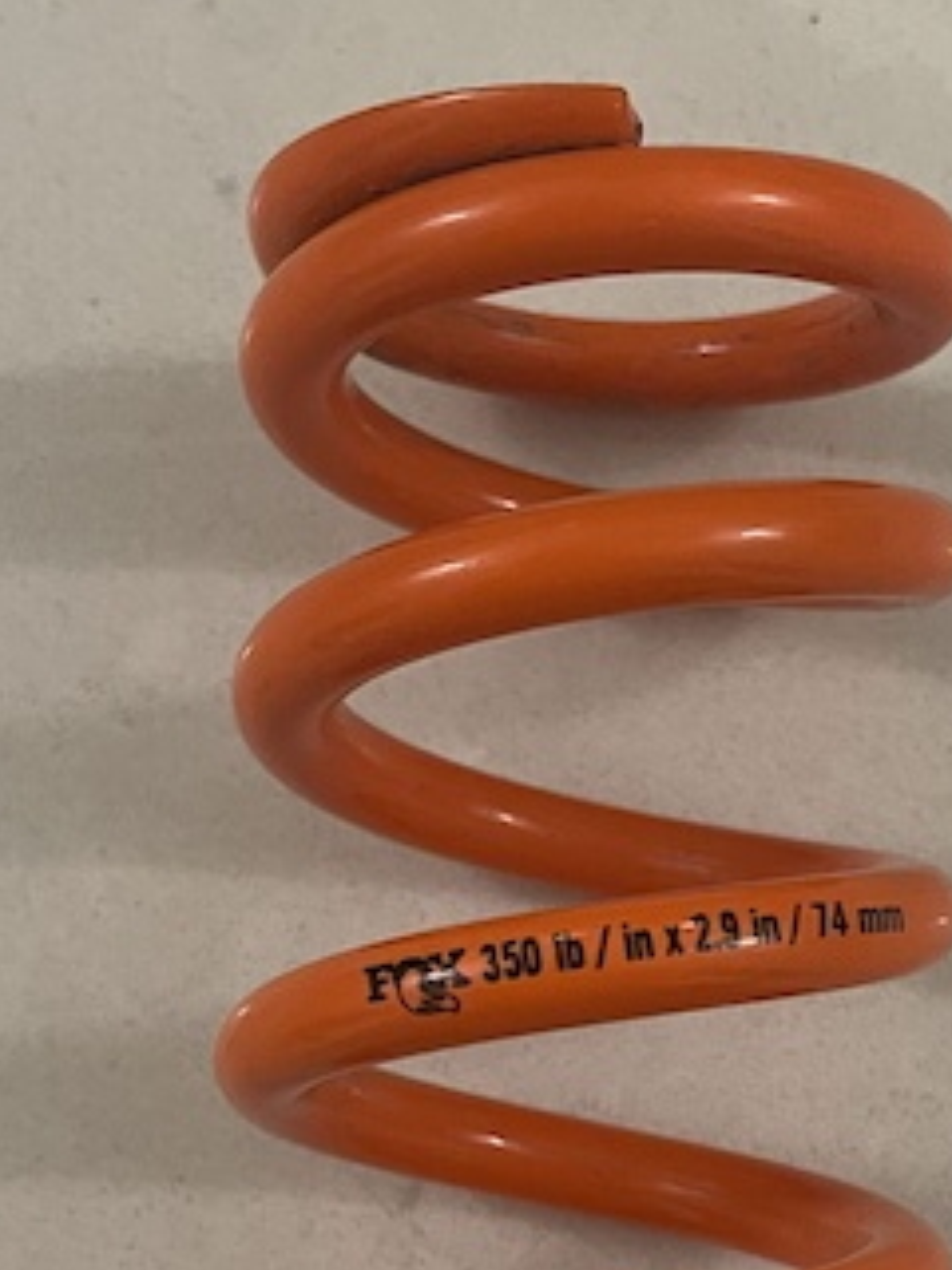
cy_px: 996
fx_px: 2383
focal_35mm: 65
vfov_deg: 29.2
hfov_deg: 22.5
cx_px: 662
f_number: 1.6
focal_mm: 4.2
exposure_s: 1/60
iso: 250
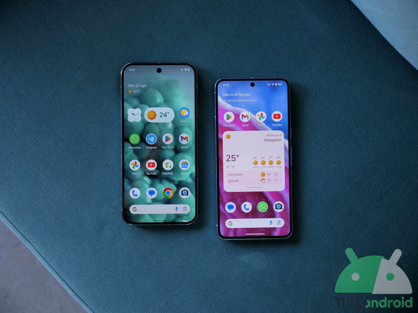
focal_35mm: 70
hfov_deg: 27.8
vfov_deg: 21.0
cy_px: 156
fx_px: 845
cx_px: 209
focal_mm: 35
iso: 640
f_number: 2.8
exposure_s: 1/100
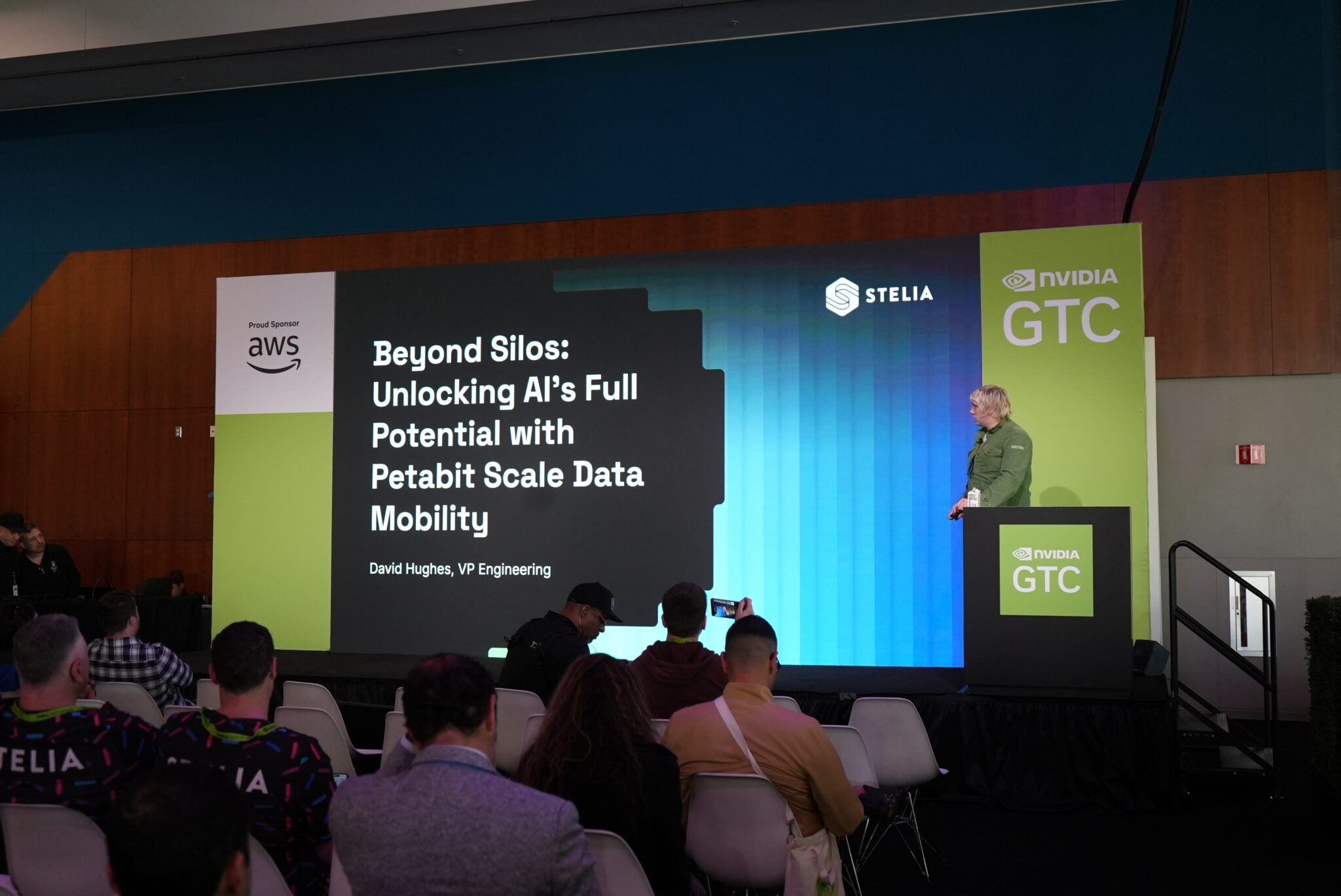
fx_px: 1454
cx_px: 670
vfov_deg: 34.3
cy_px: 448
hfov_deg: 49.5
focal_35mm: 39
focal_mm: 39
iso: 3200
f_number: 4
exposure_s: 1/160
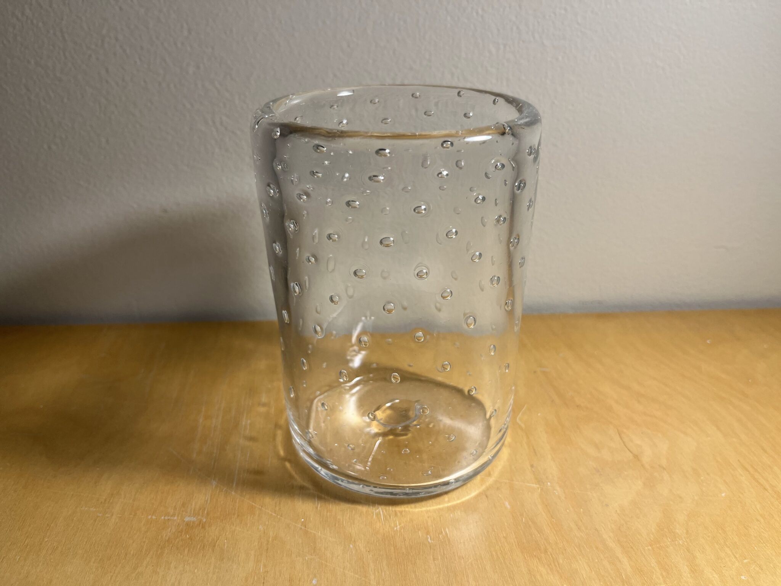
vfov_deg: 53.1
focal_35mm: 26
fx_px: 587
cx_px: 390
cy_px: 293
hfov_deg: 67.3
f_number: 1.6
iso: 100
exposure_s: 1/120
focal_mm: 5.1
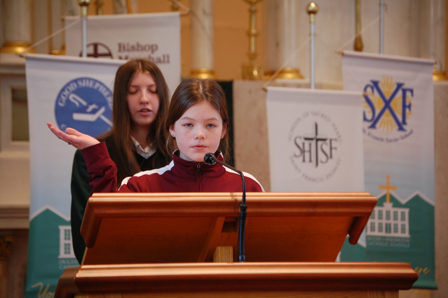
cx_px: 224
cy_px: 149
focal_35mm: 142
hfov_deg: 14.4
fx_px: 1772
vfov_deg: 9.6
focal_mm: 95
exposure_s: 1/40
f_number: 4.8
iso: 800
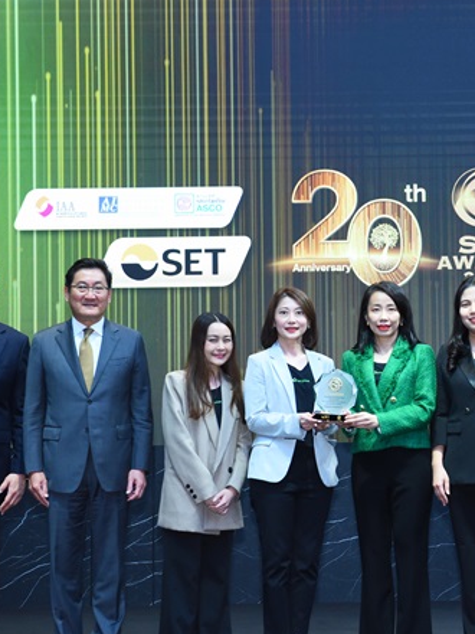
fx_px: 1537
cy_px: 378
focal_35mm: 84
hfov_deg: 17.4
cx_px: 407
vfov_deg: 23.3
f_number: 4
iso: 1600
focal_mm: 48
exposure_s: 1/125
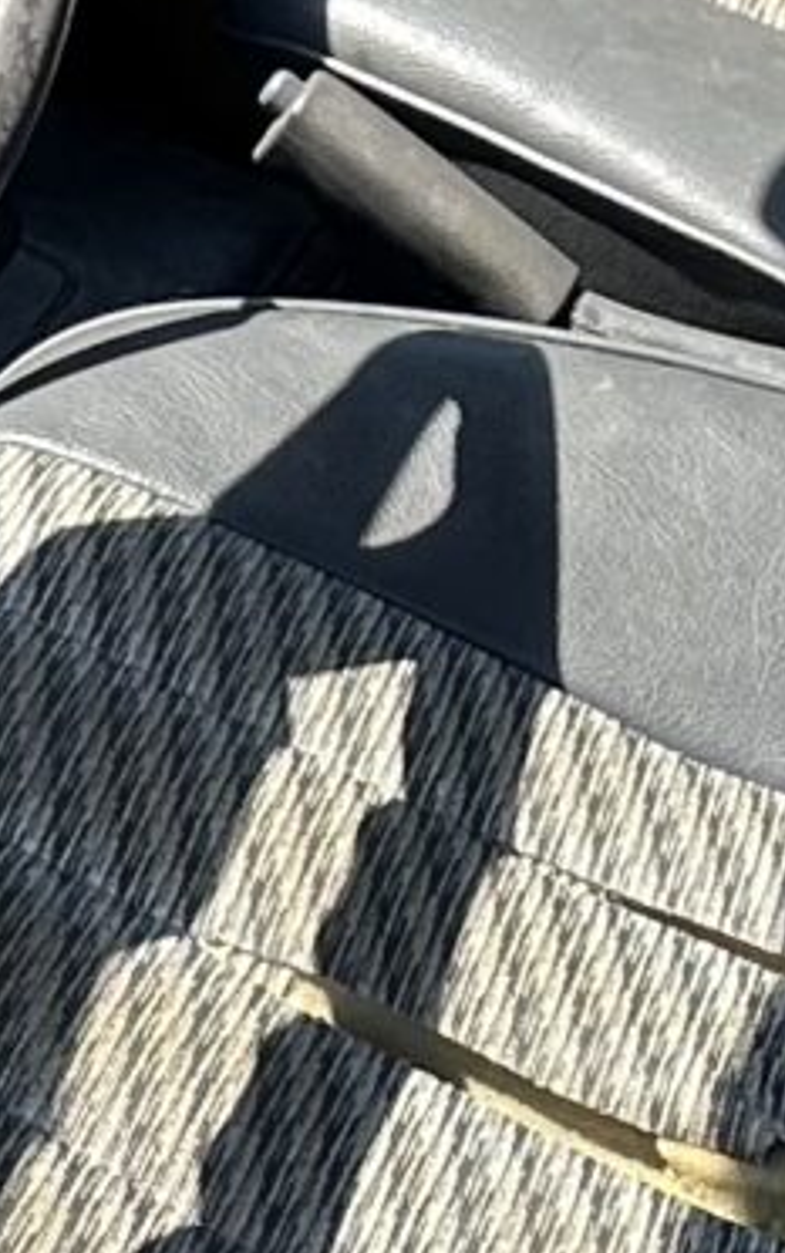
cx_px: 411
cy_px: -785
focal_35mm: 102
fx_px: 3486
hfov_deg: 12.8
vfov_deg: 17.6
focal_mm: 2.22
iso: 40
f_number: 2.2
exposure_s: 1/532
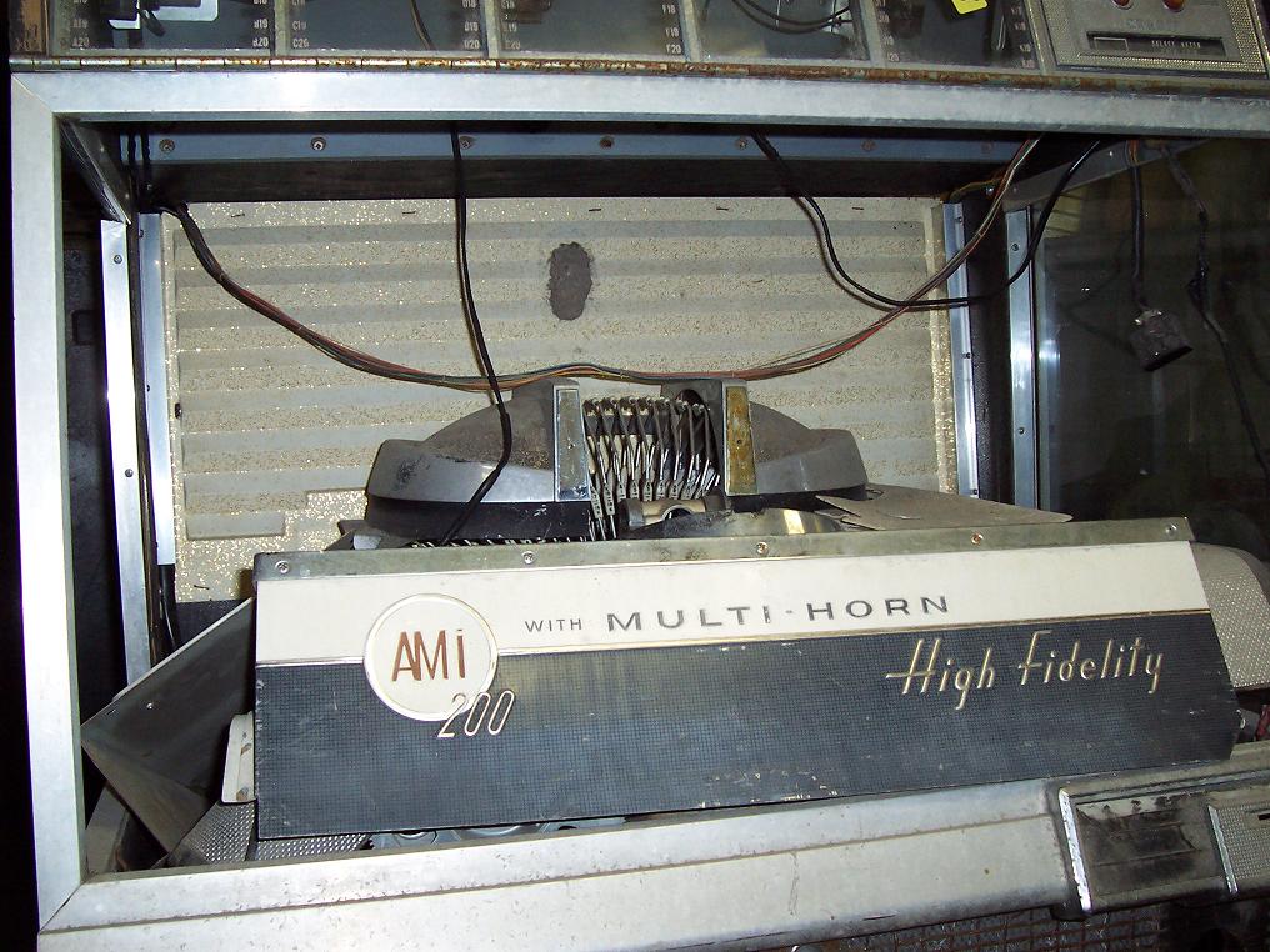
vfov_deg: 38.7
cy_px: 476
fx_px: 1357
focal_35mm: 37
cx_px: 635
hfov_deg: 50.1
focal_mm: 5.6
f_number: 2.8
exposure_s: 1/60
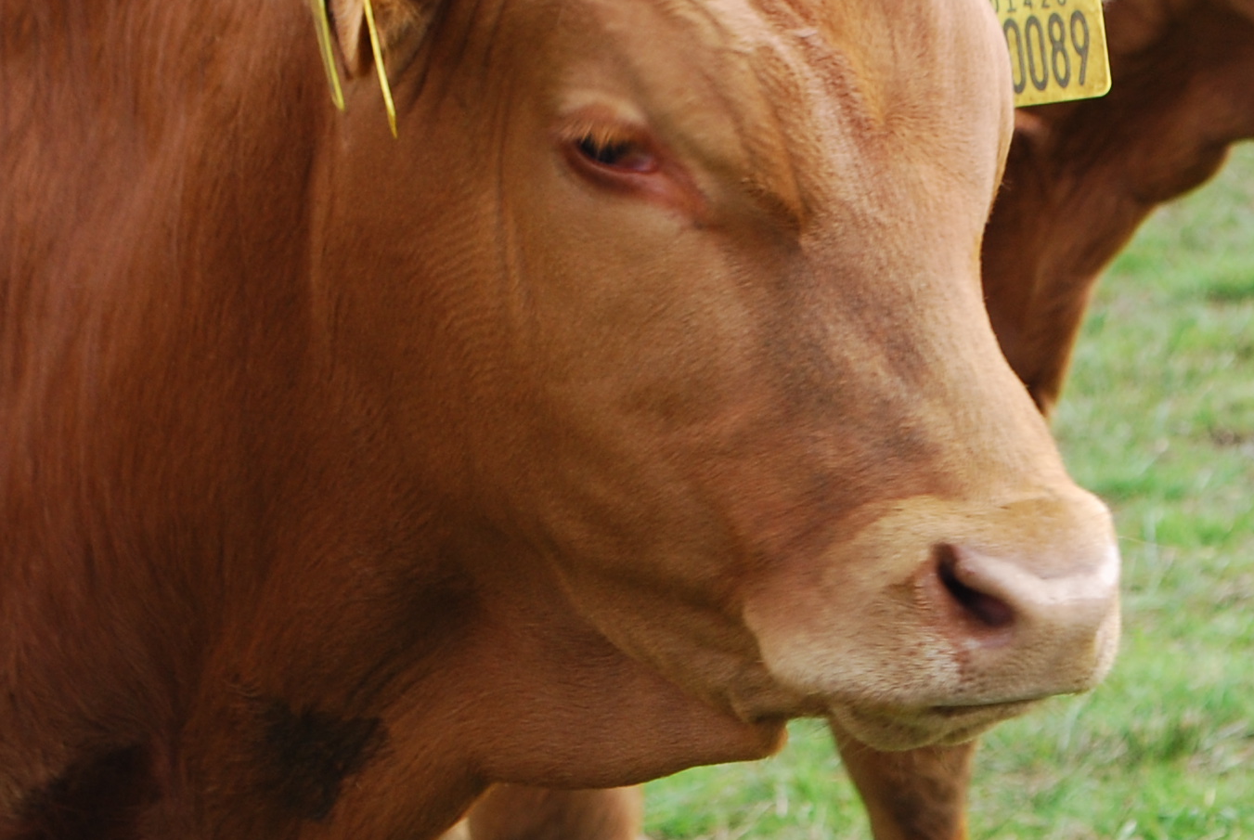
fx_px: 6747
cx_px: 772
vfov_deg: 7.1
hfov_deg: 10.6
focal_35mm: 193
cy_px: 310
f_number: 5.6
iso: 200
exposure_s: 1/125
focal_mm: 45
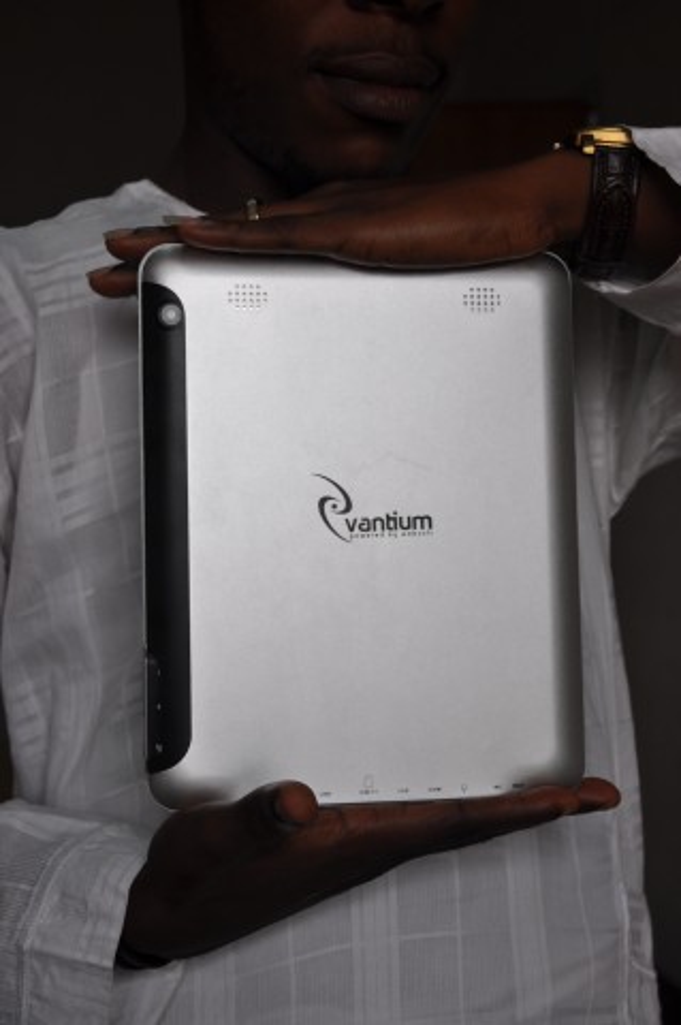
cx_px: 340
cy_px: 512
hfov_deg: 23.7
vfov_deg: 35.1
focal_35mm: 57
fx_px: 1621
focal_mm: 38
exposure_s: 1/60
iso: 200
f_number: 8
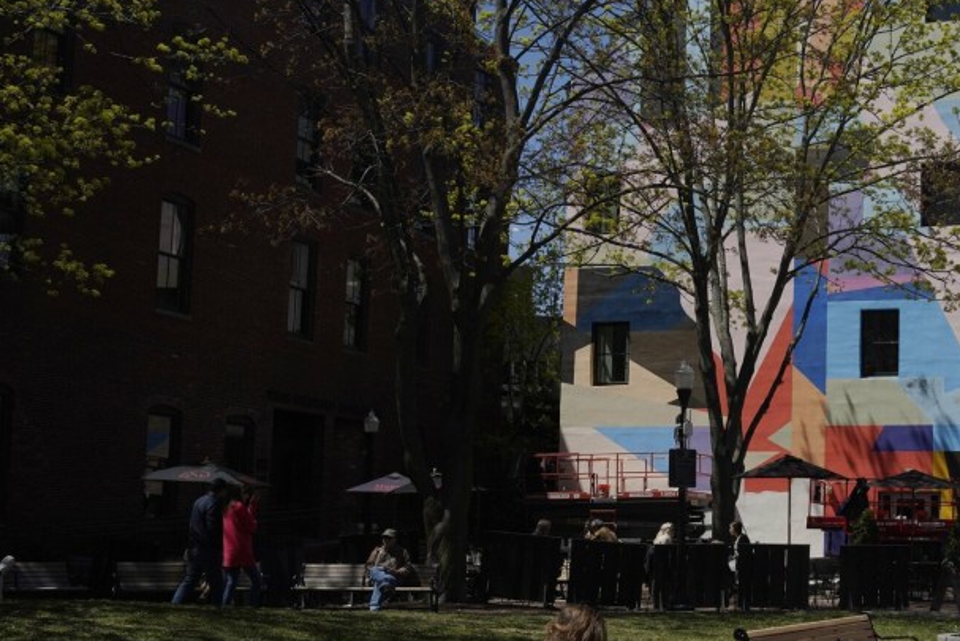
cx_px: 807
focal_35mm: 59
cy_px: 392
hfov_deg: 32.7
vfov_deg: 23.0
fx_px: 1574
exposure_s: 1/500
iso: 400
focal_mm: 35
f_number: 16
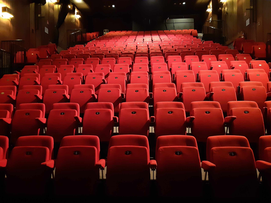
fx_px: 204
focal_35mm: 26
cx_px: 136
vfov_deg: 53.1
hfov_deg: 67.3
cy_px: 102
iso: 640
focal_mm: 3.92
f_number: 1.7
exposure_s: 1/17
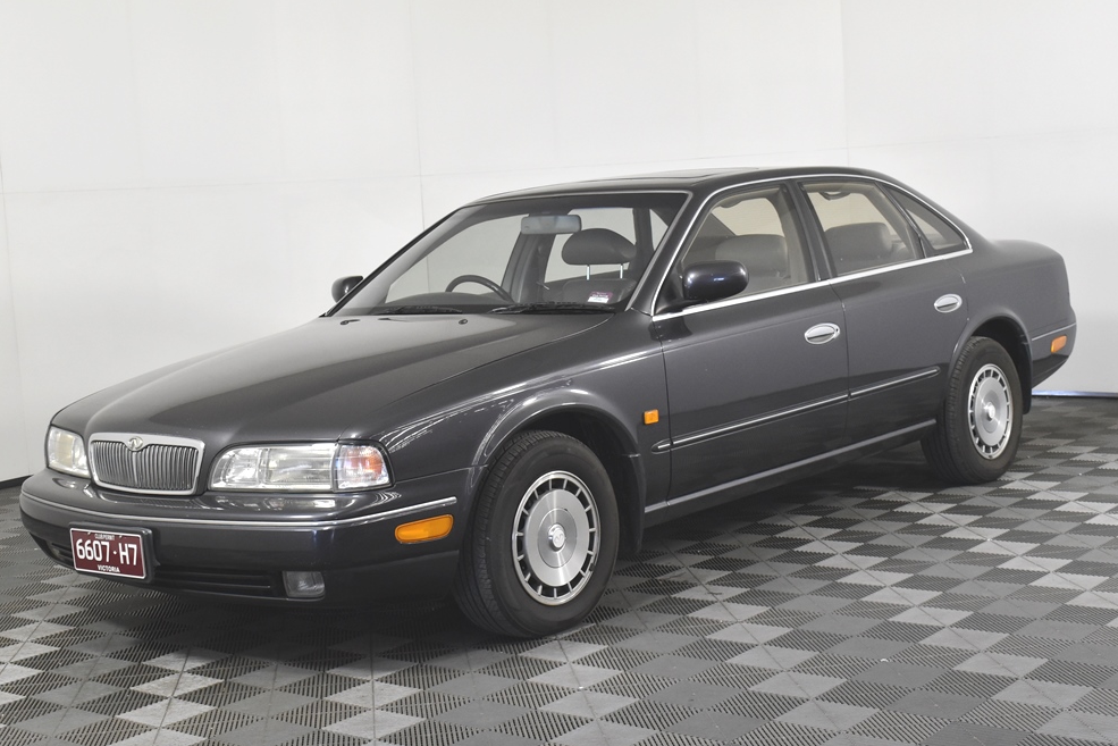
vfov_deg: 25.5
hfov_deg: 37.5
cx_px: 543
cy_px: 383
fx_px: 1646
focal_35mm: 53
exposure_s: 1/250
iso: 1600
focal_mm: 34
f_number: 8
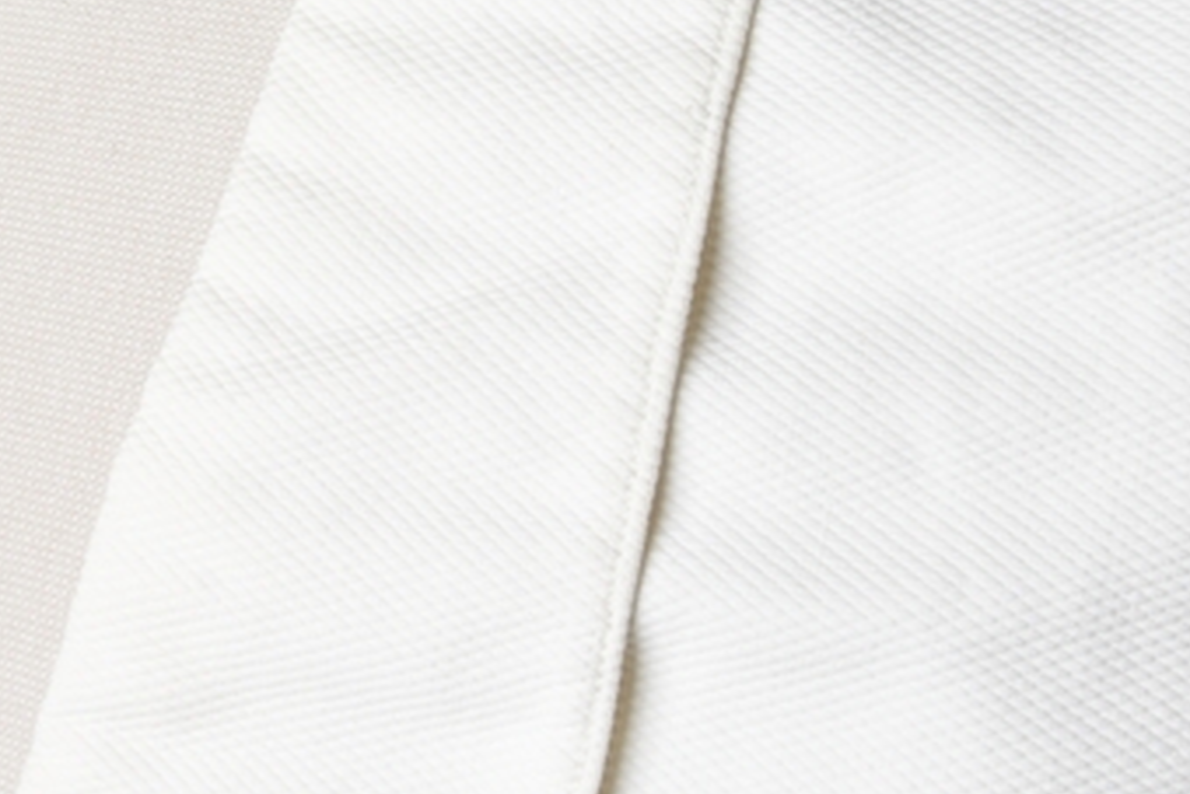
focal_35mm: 127
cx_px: 98
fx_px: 4200
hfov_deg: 15.9
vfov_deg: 10.5
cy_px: -301
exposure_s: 1/125
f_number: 16
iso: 100
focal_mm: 24
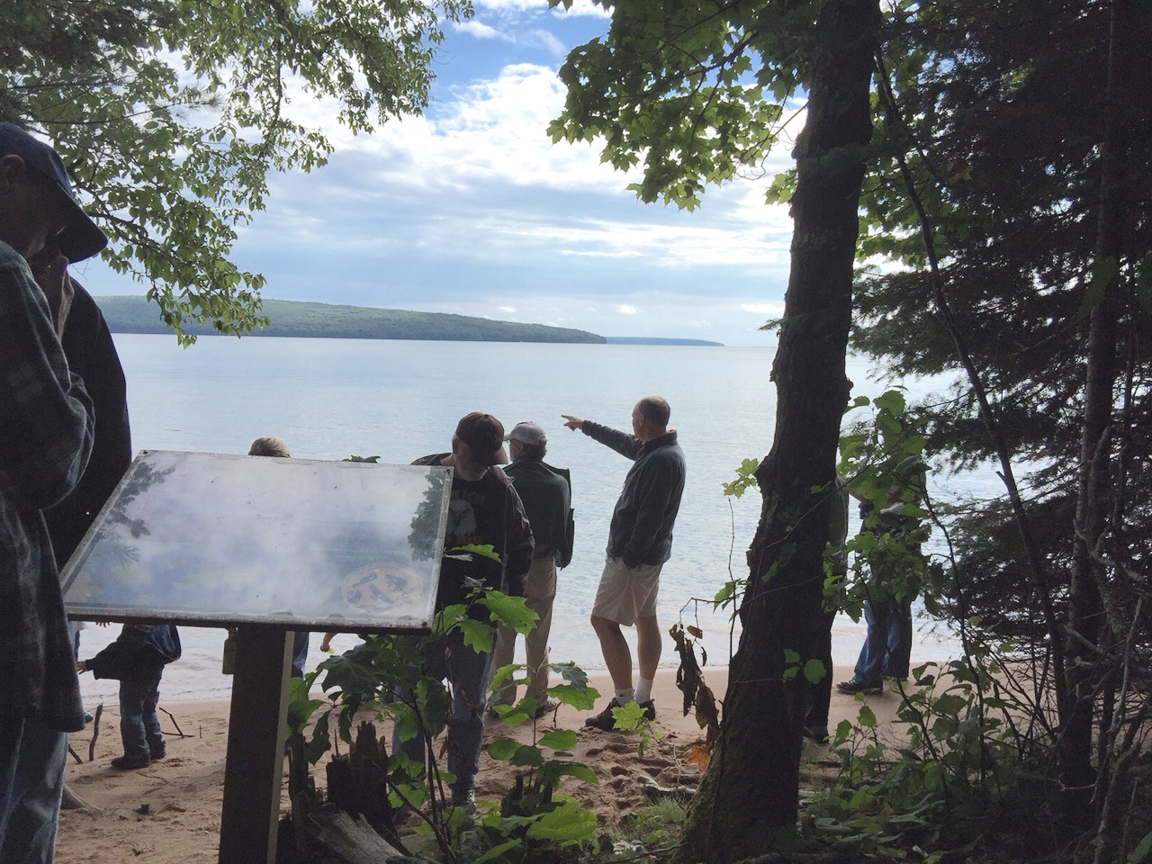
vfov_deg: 48.2
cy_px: 432
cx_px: 576
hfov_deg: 61.7
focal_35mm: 29
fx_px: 965
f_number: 2.2
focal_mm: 4.15
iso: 32
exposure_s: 1/3300
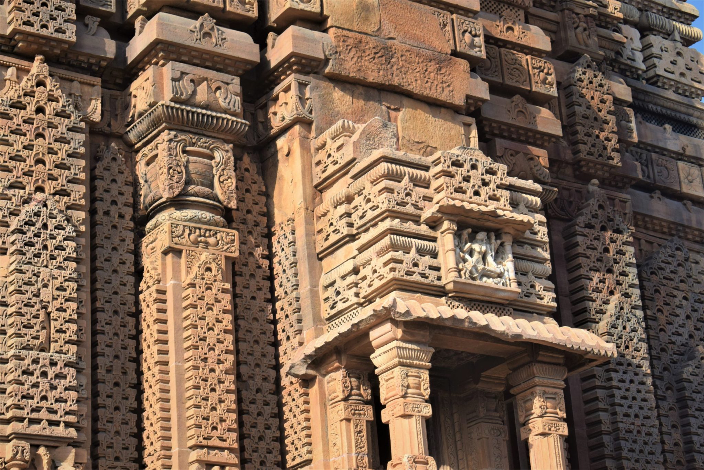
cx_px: 352
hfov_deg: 24.6
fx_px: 1613
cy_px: 235
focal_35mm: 82
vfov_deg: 16.6
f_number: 6.3
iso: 200
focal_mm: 55
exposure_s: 1/800
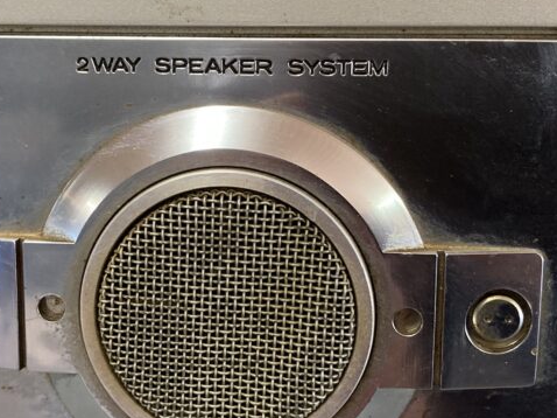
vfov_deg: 24.4
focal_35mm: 60
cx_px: 225
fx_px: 965
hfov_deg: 32.1
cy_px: 197
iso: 250
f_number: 1.8
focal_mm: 3.99
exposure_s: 1/50
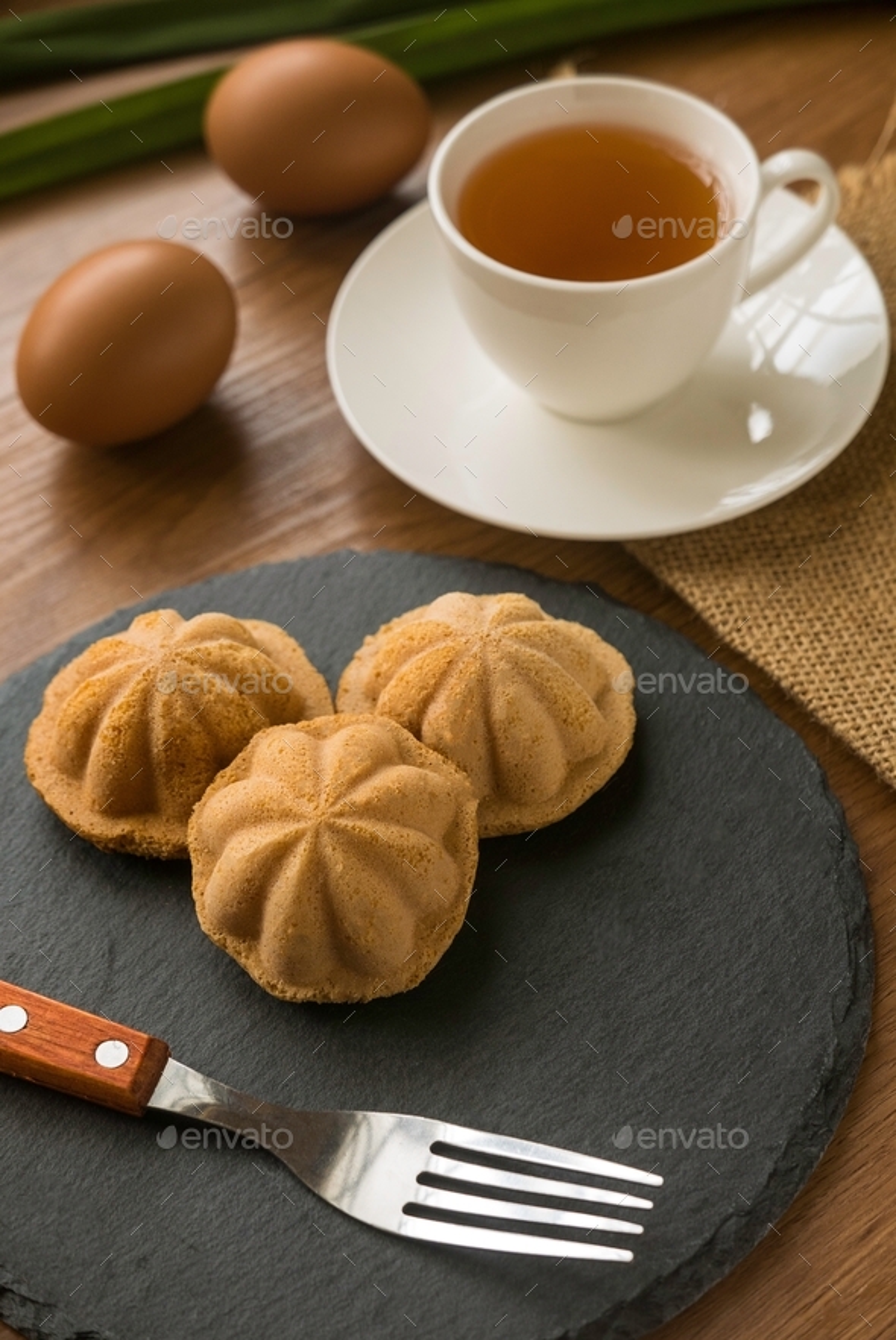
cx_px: 448
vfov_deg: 27.0
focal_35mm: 75
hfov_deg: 18.2
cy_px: 670
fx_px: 2795
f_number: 3.5
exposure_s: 1/125
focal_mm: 34
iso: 200
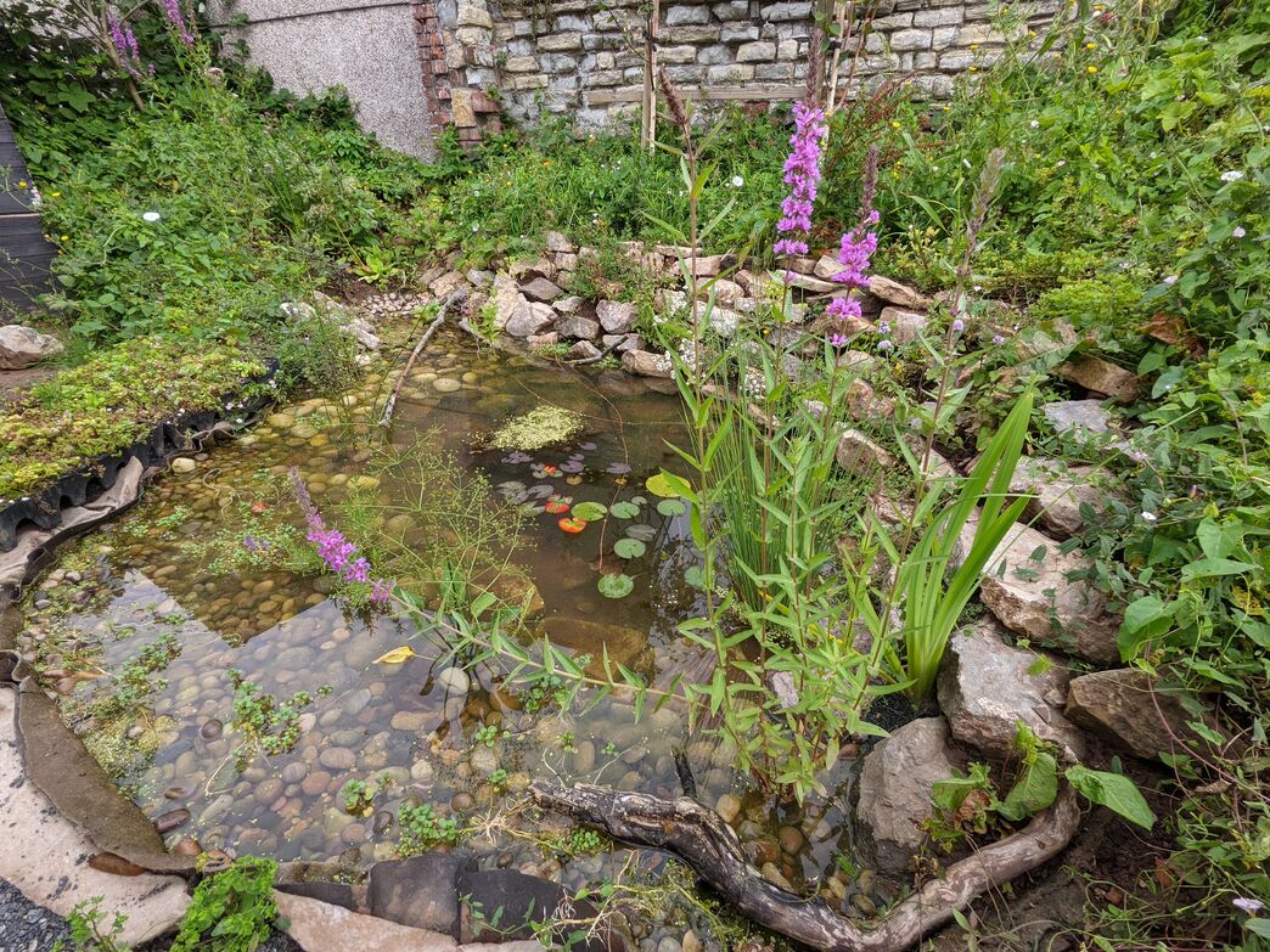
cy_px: 476
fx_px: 587
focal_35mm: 16
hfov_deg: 94.5
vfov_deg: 78.1
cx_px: 635
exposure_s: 1/165
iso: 36
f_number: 2.2
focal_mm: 2.22
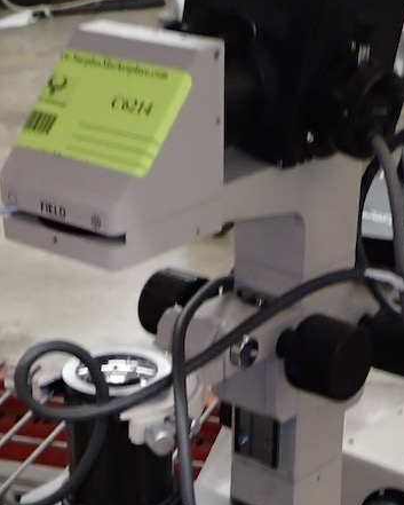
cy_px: 544
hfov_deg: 18.0
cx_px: 145
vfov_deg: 21.4
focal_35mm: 85
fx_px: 1270
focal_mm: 5.5
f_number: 2.3
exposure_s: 1/30
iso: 640
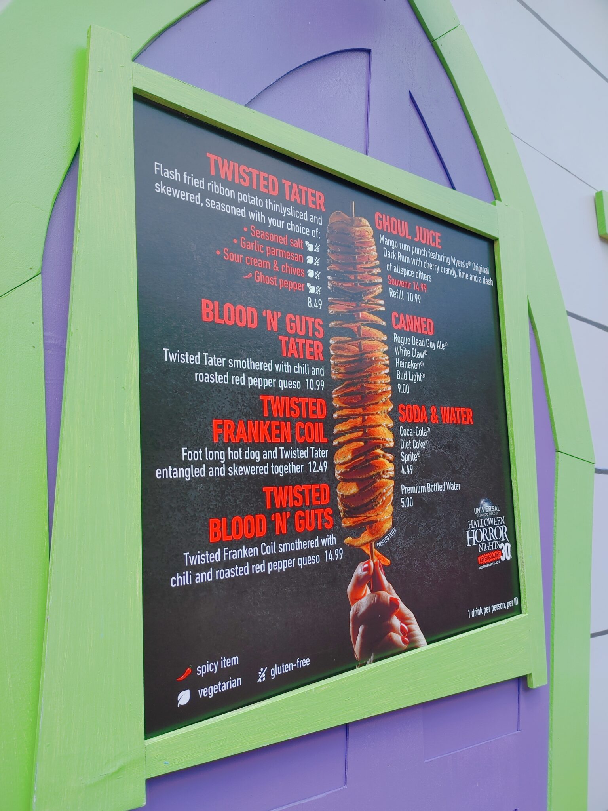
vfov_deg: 67.3
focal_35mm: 26
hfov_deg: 53.1
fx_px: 609
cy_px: 406
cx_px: 304
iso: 100
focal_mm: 5.58
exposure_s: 1/1235
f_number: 1.8
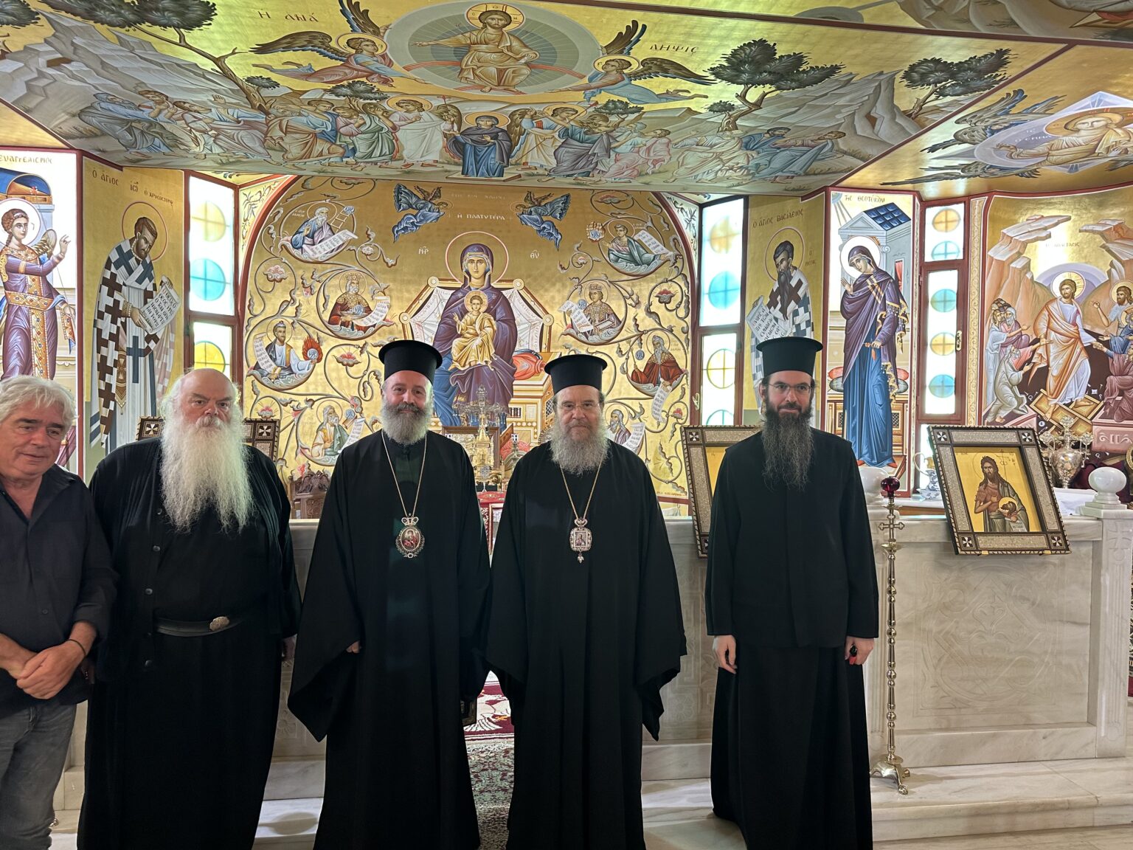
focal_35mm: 24
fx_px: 786
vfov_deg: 56.8
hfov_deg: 71.6
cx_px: 566
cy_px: 425
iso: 200
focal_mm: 6.86
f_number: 1.78
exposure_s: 1/50
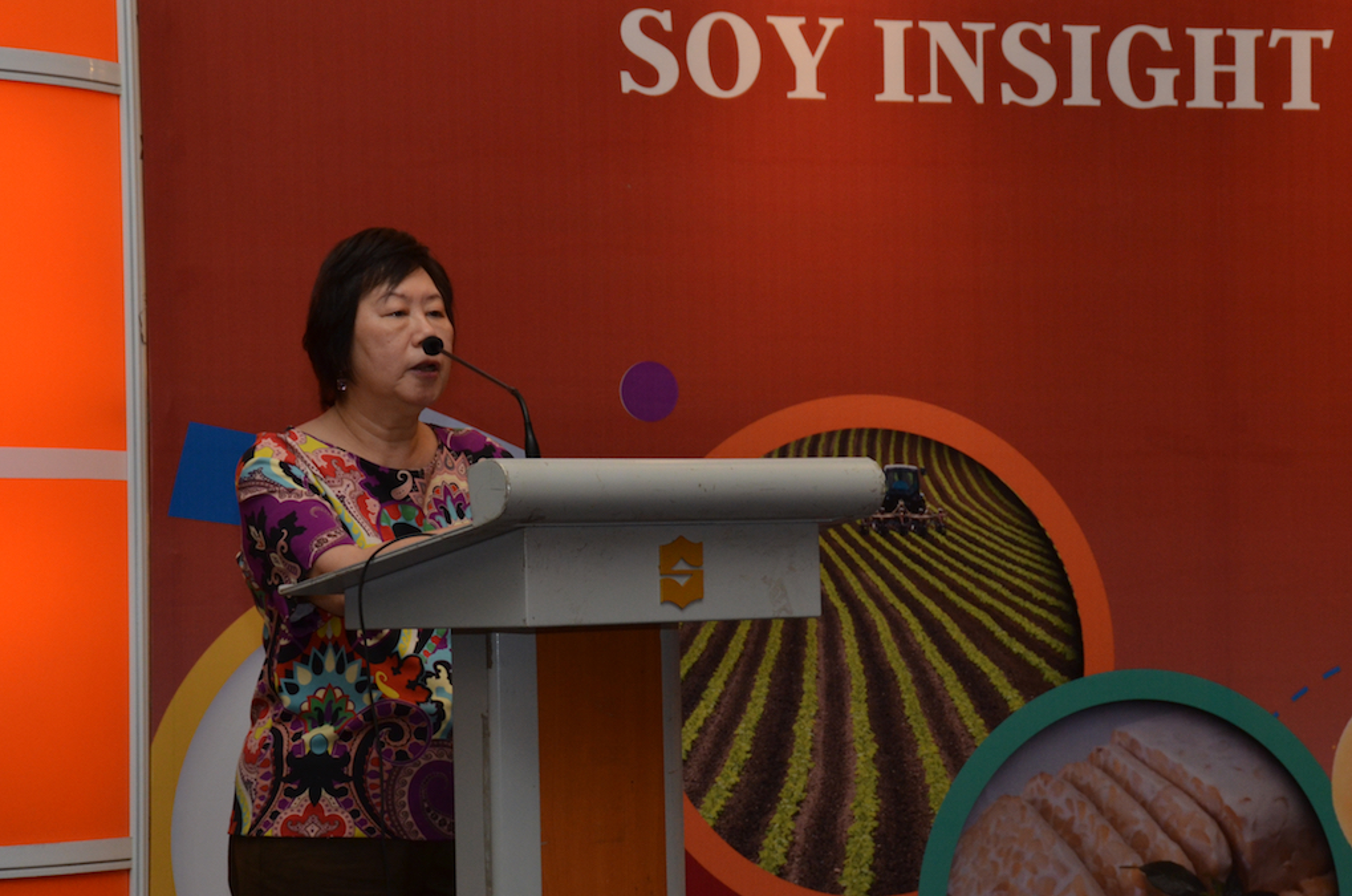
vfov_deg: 12.9
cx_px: 735
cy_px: 484
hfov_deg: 19.3
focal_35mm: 106
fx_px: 3973
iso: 800
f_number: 7.1
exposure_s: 1/60
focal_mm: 60
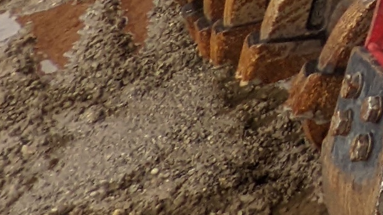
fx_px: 1168
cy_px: -537
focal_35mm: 115
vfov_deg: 8.1
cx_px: 1084
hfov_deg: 11.9
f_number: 2.2
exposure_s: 1/235
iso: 36
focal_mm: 2.22
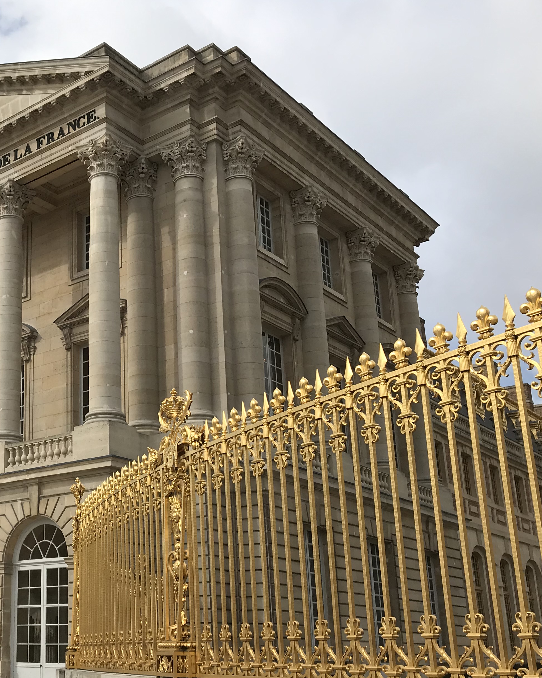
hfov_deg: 31.6
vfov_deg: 41.0
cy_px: 394
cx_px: 36
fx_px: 902
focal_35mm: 45
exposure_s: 1/3425
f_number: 1.8
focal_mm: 3.99
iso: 20
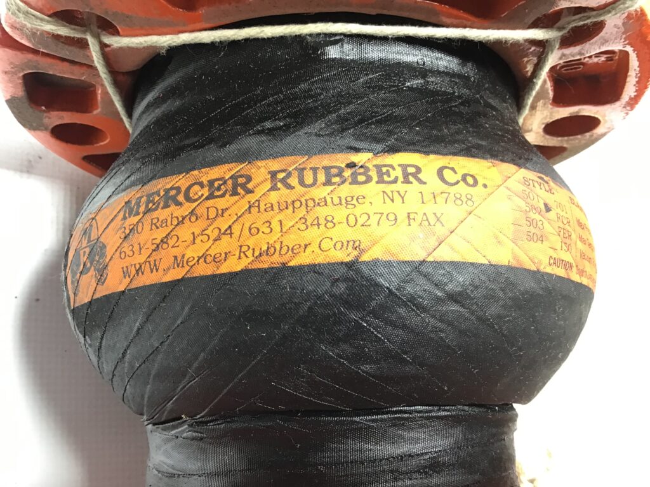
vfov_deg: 45.4
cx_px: 325
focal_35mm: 31
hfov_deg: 58.4
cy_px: 244
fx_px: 582
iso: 64
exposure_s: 1/30
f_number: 2.4
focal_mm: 3.3
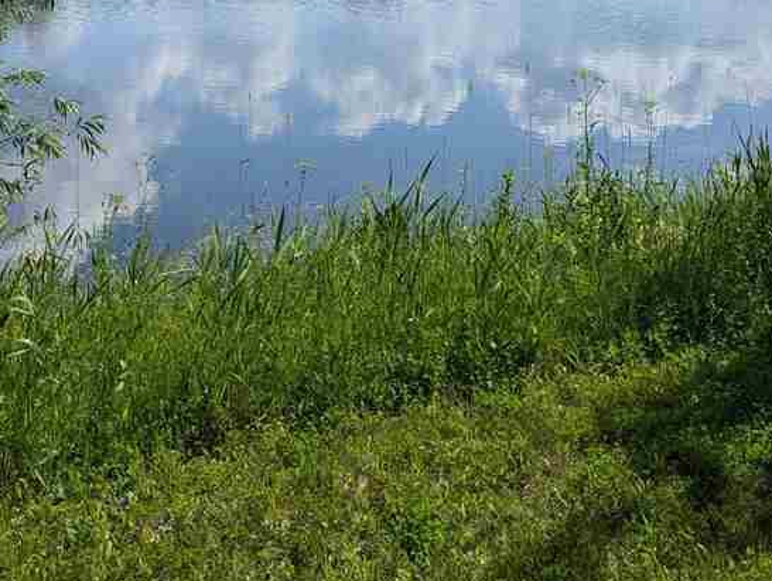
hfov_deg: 34.2
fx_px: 1251
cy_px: -68
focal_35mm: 56
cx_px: 449
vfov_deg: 24.3
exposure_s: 1/3774
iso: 47
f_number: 1.85
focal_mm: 6.81
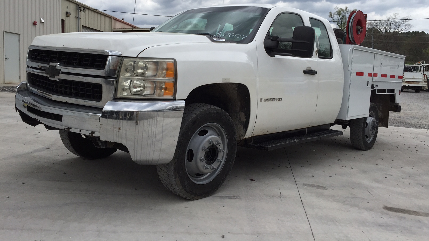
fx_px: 364
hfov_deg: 61.0
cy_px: 82
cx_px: 213
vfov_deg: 36.3
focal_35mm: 32
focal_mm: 4.15
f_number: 2.2
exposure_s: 1/1276
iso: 32
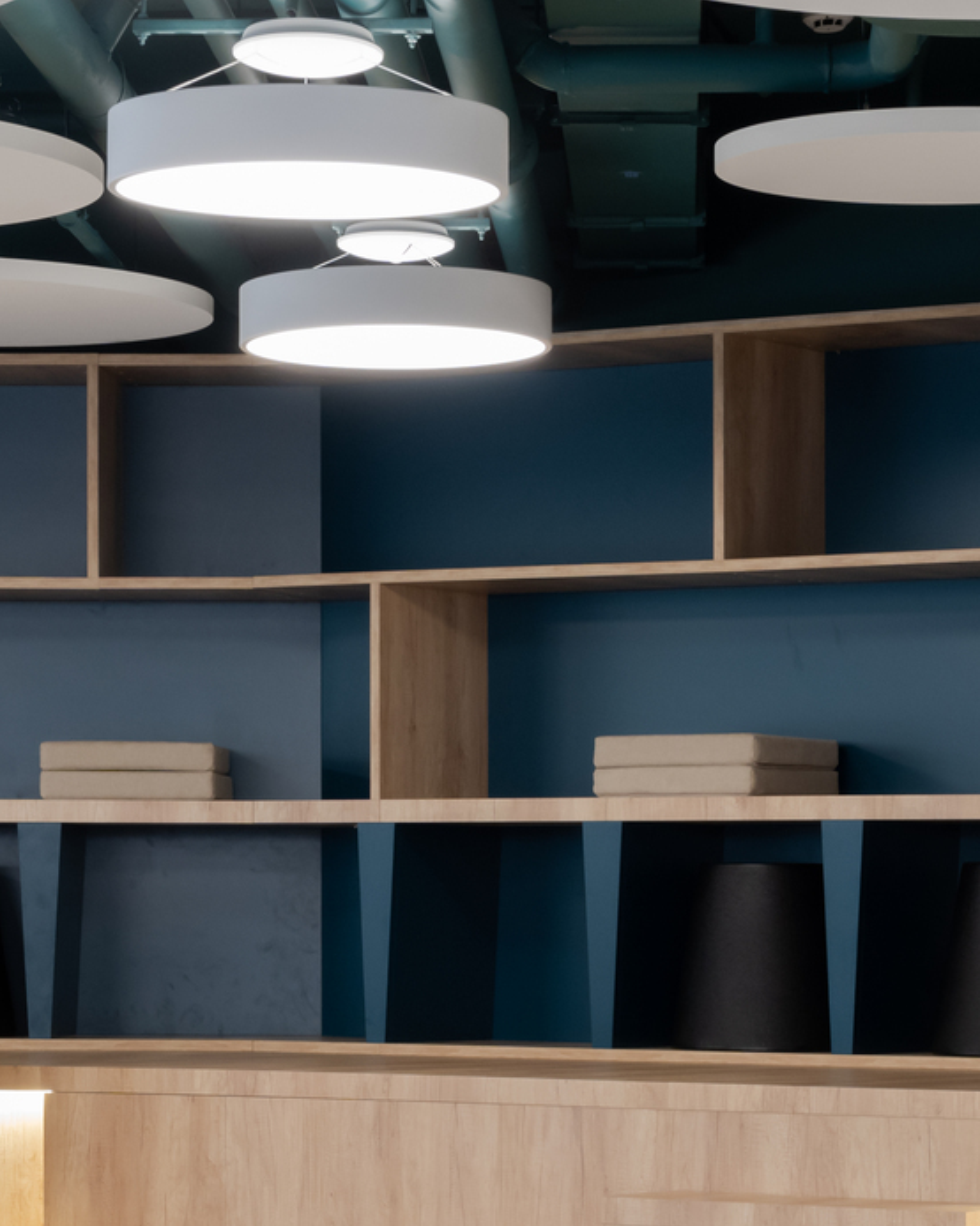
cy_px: 977
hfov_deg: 12.5
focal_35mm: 123
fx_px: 4461
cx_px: 547
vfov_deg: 15.5
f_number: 9
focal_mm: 44
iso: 400
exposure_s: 1/2.5
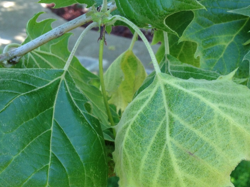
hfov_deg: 30.7
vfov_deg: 23.1
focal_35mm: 63
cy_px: 128
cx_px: 146
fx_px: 455
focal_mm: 4.12
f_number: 2.4
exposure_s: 1/120
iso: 50
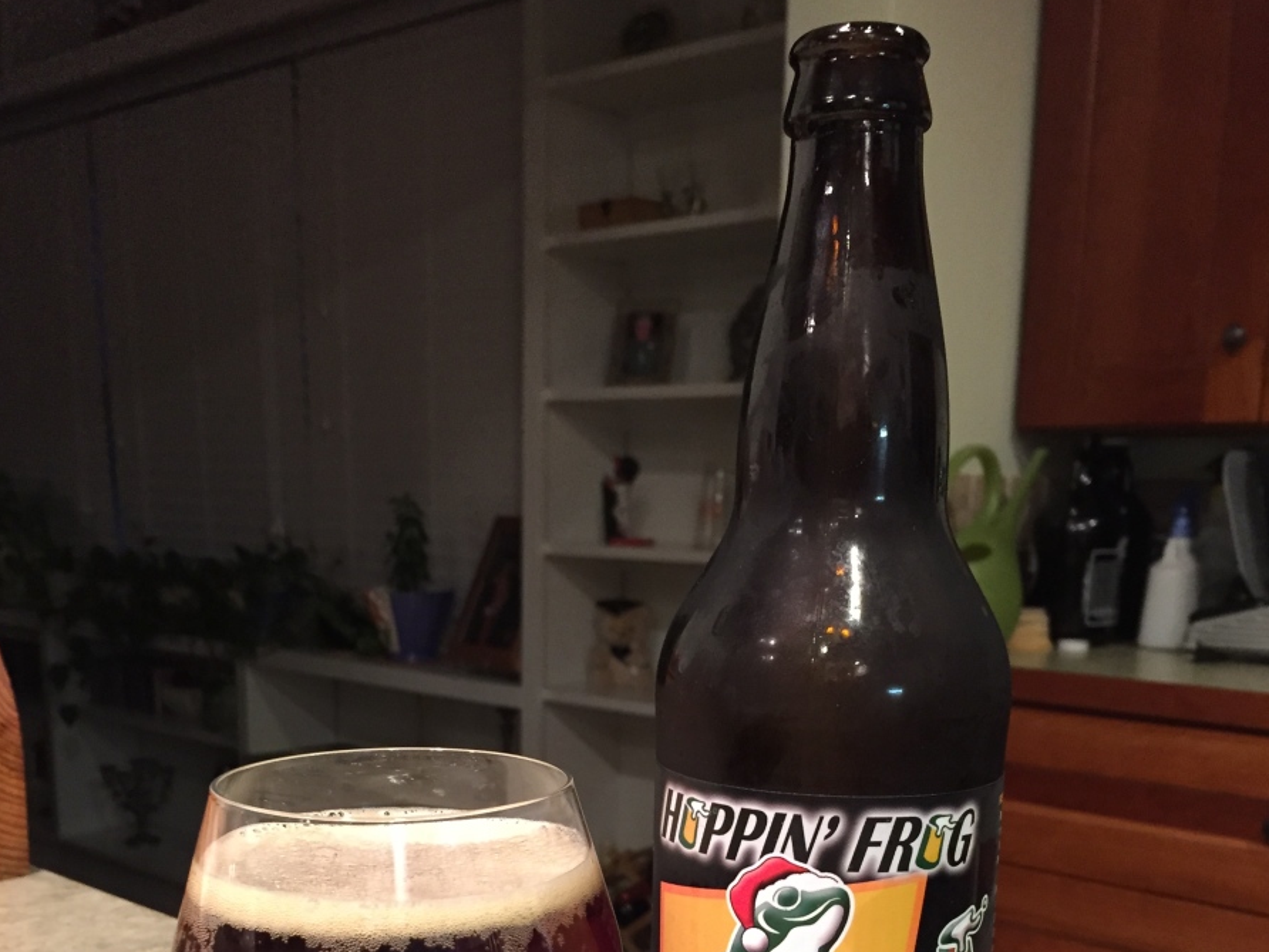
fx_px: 1430
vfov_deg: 35.3
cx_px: 634
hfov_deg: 47.9
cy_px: 795
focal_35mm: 39
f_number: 2.2
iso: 250
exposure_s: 1/24
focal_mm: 4.15
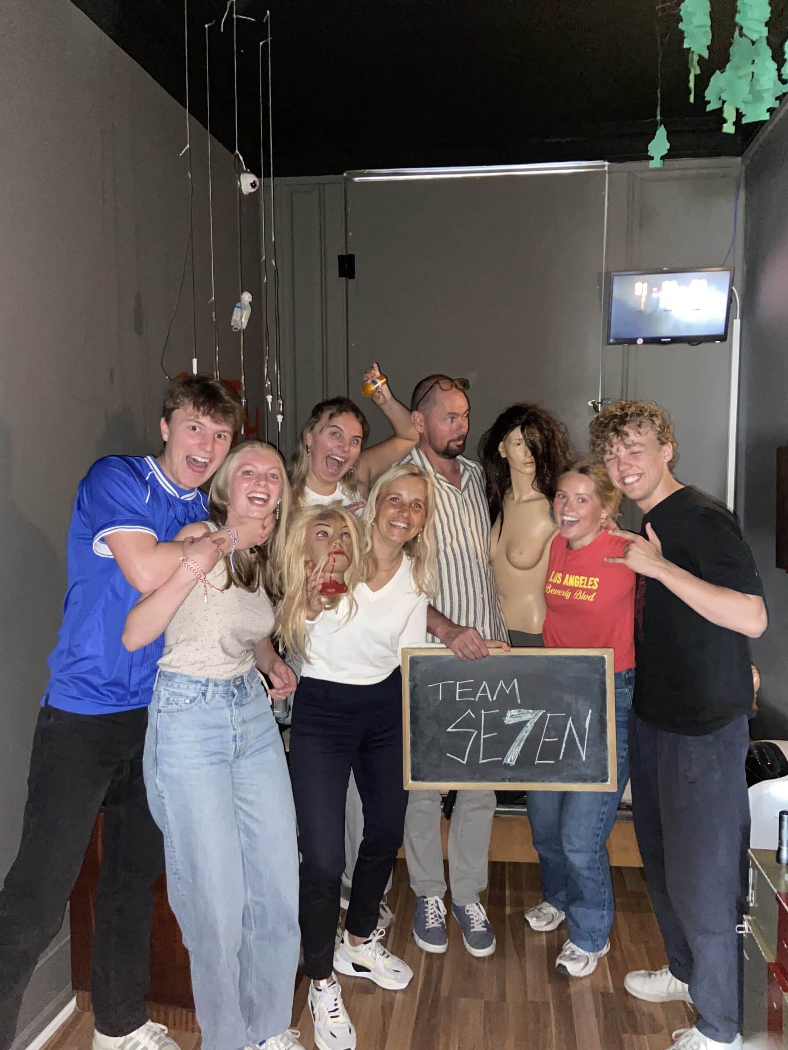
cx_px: 394
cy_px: 525
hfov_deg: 53.1
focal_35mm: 26
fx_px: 789
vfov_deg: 67.3
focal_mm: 4.25
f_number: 1.8
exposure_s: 1/4
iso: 500
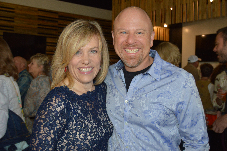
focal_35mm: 42
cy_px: 76
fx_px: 265
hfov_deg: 46.4
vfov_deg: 31.8
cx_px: 114
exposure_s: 1/60
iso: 500
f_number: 4
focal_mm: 28
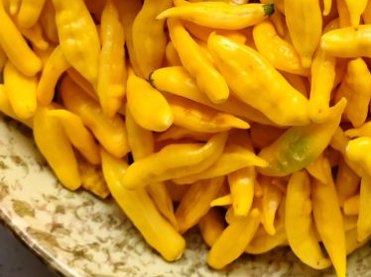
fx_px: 675
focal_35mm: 63
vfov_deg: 21.1
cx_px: 294
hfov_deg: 30.1
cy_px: -84
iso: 50
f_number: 1.8
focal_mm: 6.4
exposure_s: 1/120
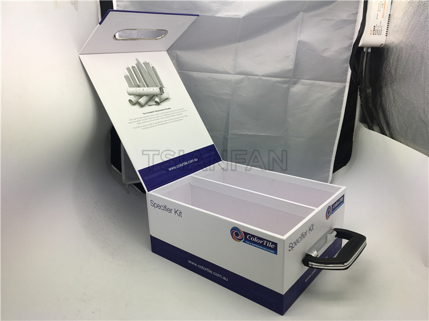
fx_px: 359
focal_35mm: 29
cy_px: 160
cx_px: 214
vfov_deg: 48.2
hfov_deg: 61.7
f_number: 2.2
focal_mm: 4.15
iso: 25
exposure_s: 1/319
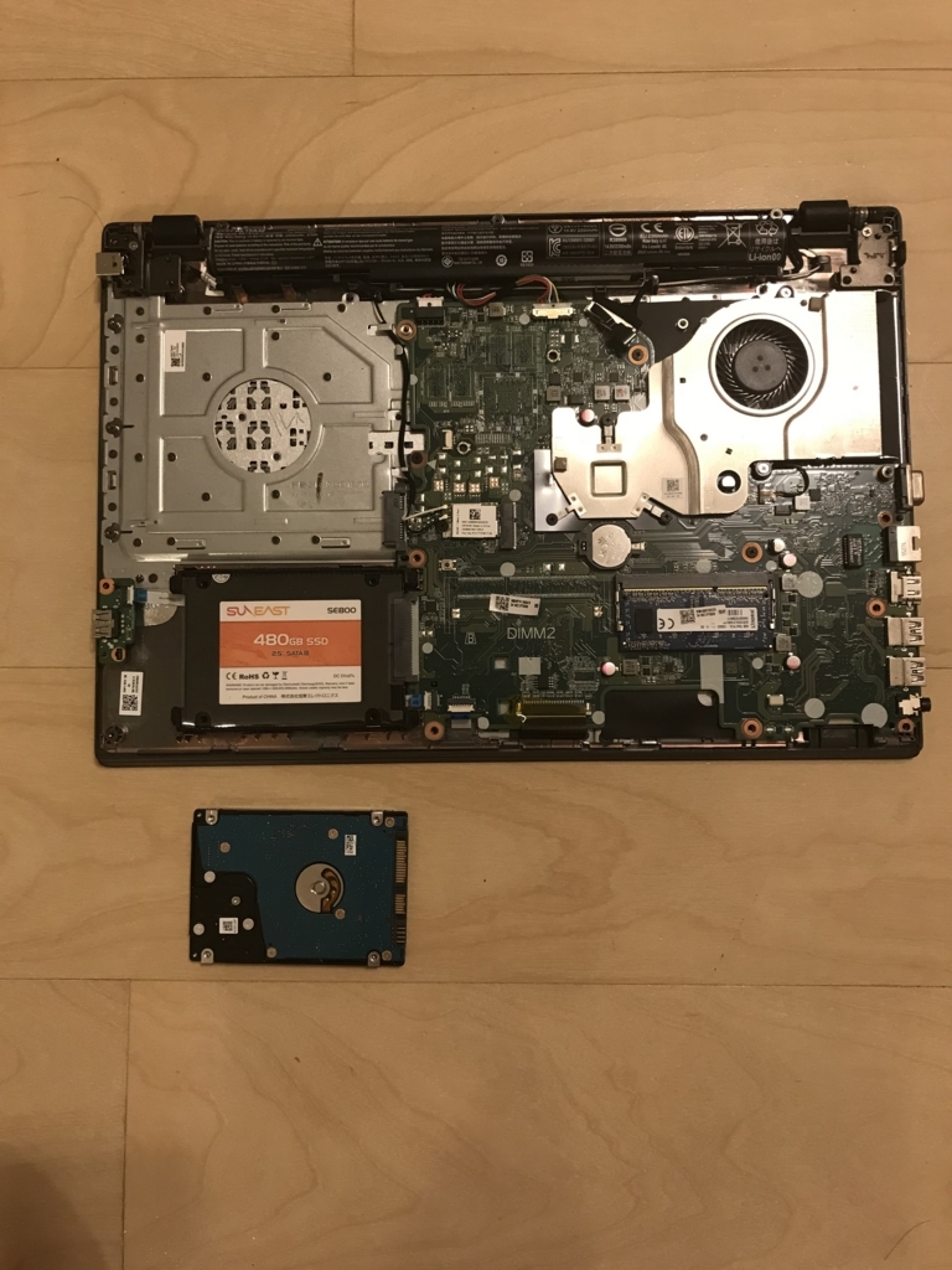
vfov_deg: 63.4
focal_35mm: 28
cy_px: 635
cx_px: 476
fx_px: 1027
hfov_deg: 49.7
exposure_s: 1/17
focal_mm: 3.99
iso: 40
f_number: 1.8
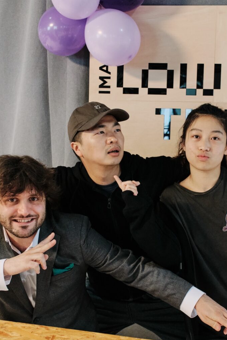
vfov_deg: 37.5
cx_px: 139
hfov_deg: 25.5
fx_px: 501
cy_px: 170
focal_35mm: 53
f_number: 3.6
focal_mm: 23.5
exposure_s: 1/125
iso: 5000
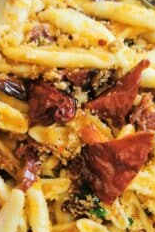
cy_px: 180
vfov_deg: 33.6
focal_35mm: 58
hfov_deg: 23.4
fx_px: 374
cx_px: 72
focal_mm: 5.56
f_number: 1.6
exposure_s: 1/100
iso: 64
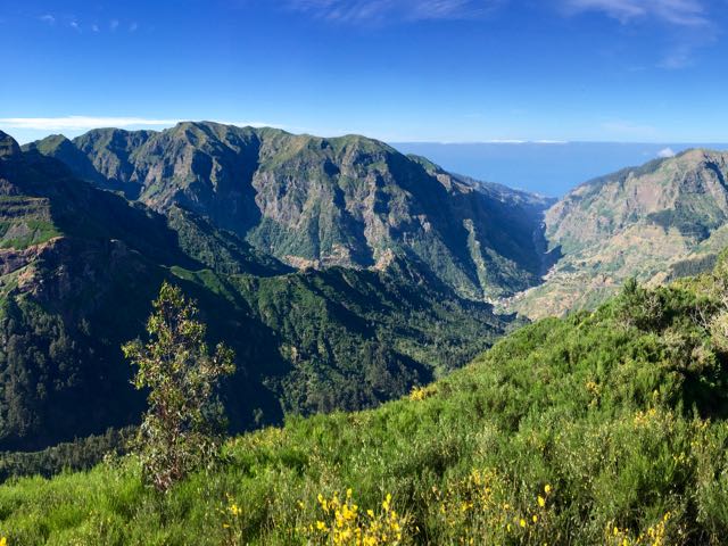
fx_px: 610
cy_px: 273
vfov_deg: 48.2
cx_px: 364
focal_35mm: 29
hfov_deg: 61.7
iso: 25
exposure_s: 1/1012
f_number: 2.2
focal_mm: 4.15
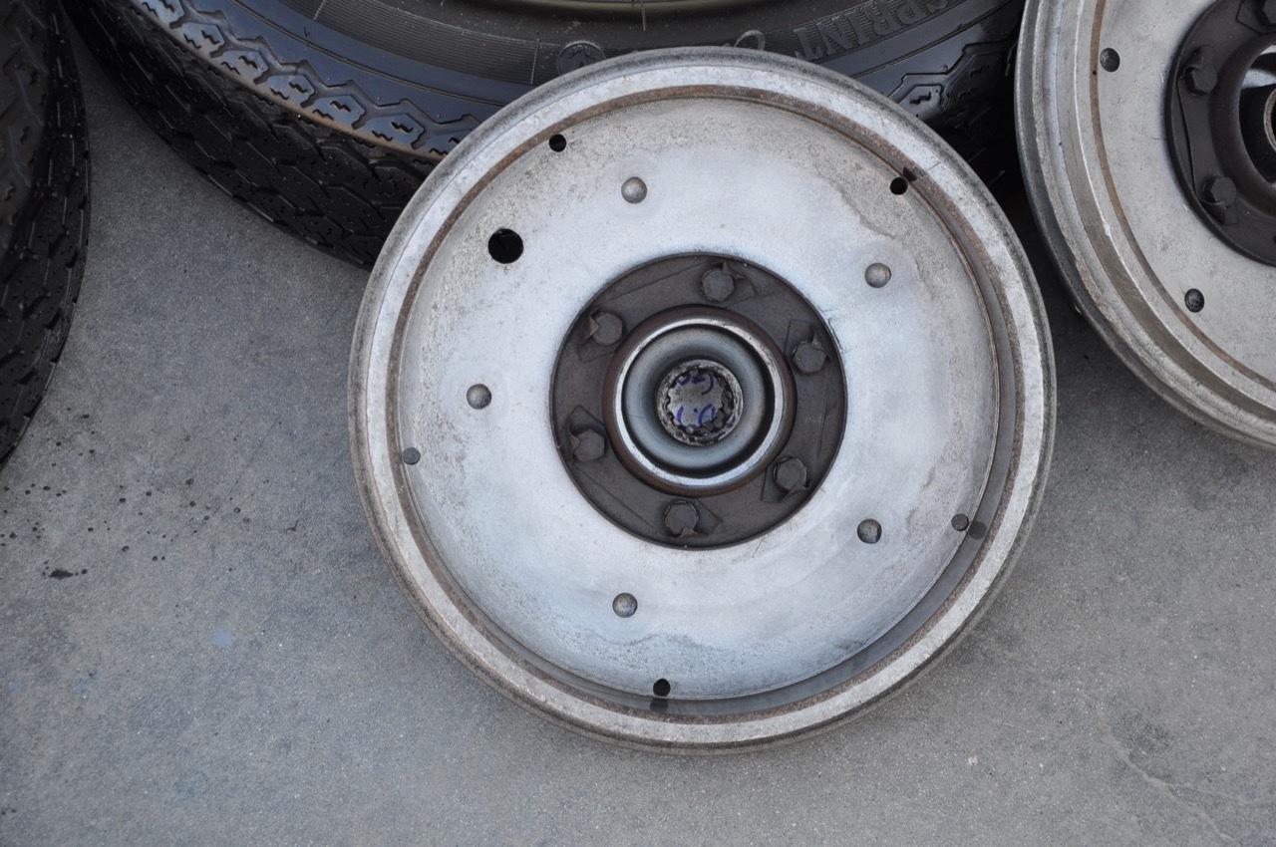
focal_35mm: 93
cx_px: 638
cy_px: 424
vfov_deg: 14.7
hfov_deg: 21.9
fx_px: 3292
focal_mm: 62
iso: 400
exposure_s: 1/100
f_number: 5.3
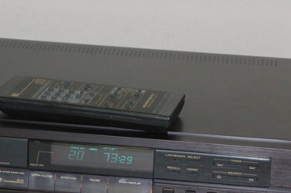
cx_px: 73
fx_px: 1323
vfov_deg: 8.4
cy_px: 123
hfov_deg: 12.5
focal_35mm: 164
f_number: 5.3
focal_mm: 65
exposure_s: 1/60
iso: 1600
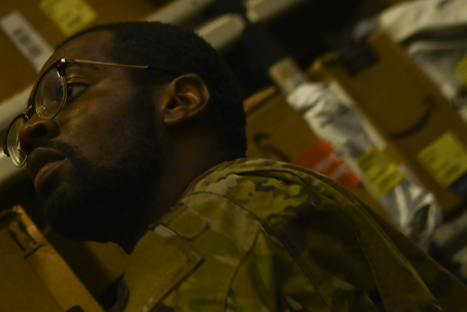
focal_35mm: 236
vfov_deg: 5.8
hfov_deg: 8.7
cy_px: 259
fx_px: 3061
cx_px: -47
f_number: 2.8
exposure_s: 1/250
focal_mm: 92
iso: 640
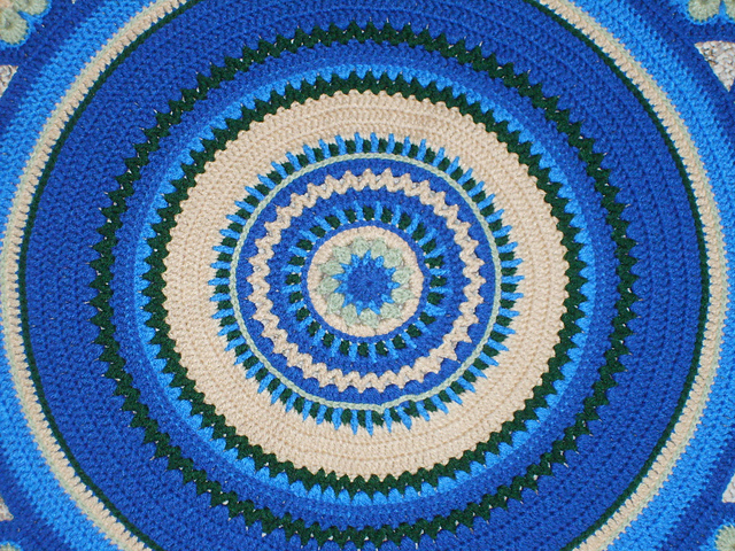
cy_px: 276
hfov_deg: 18.7
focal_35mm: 105
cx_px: 368
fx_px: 2229
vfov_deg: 14.1
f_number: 4.9
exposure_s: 1/60
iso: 213
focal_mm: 17.4
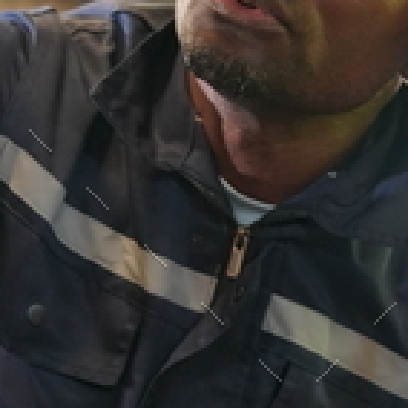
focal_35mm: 145
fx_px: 1934
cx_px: 284
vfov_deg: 12.0
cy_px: 102
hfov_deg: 12.0
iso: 2500
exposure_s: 1/125
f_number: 2.5
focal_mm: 41
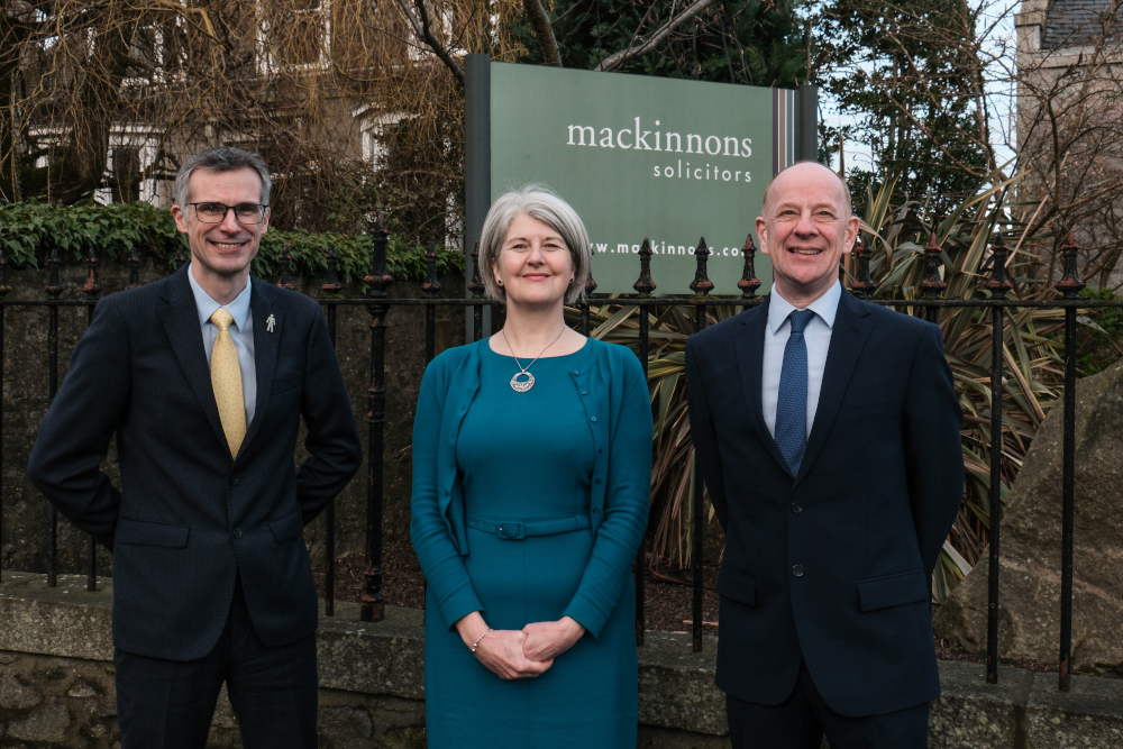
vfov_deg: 31.9
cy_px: 374
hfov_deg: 46.4
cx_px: 562
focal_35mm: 42
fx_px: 1310
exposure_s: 1/80
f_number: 11
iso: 800
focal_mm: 27.9
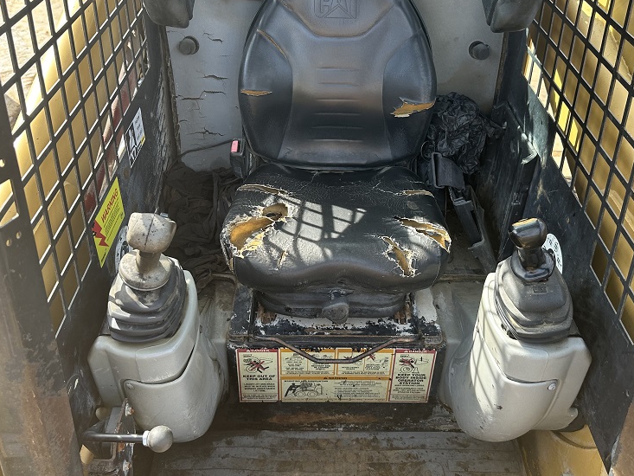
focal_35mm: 33
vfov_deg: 42.8
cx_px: 331
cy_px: 195
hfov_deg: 55.3
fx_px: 605
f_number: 1.78
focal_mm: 6.86
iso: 80
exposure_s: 1/421
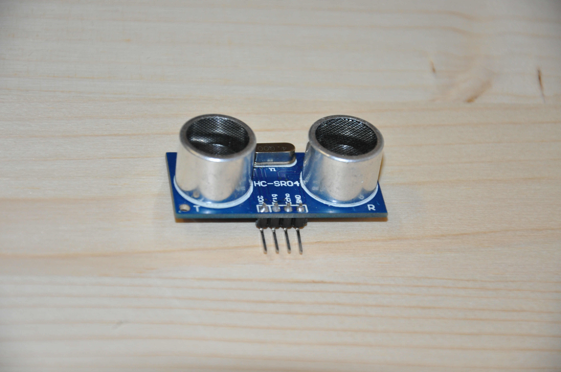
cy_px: 186
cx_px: 280
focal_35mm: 158
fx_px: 2451
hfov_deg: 13.1
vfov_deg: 8.7
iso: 800
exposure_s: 1/60
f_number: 5.6
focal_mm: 105
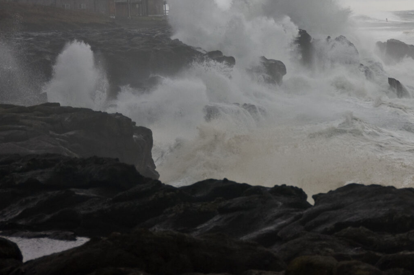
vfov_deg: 6.4
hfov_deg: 9.6
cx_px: 278
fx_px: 2467
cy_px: 80
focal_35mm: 215
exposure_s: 1/160
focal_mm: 95
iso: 200
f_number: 5.3
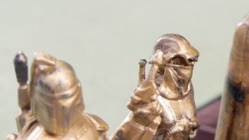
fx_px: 1188
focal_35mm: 180
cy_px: 83
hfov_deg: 11.9
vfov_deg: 6.7
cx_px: 195
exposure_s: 1/15
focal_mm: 18.7
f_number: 5
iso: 500
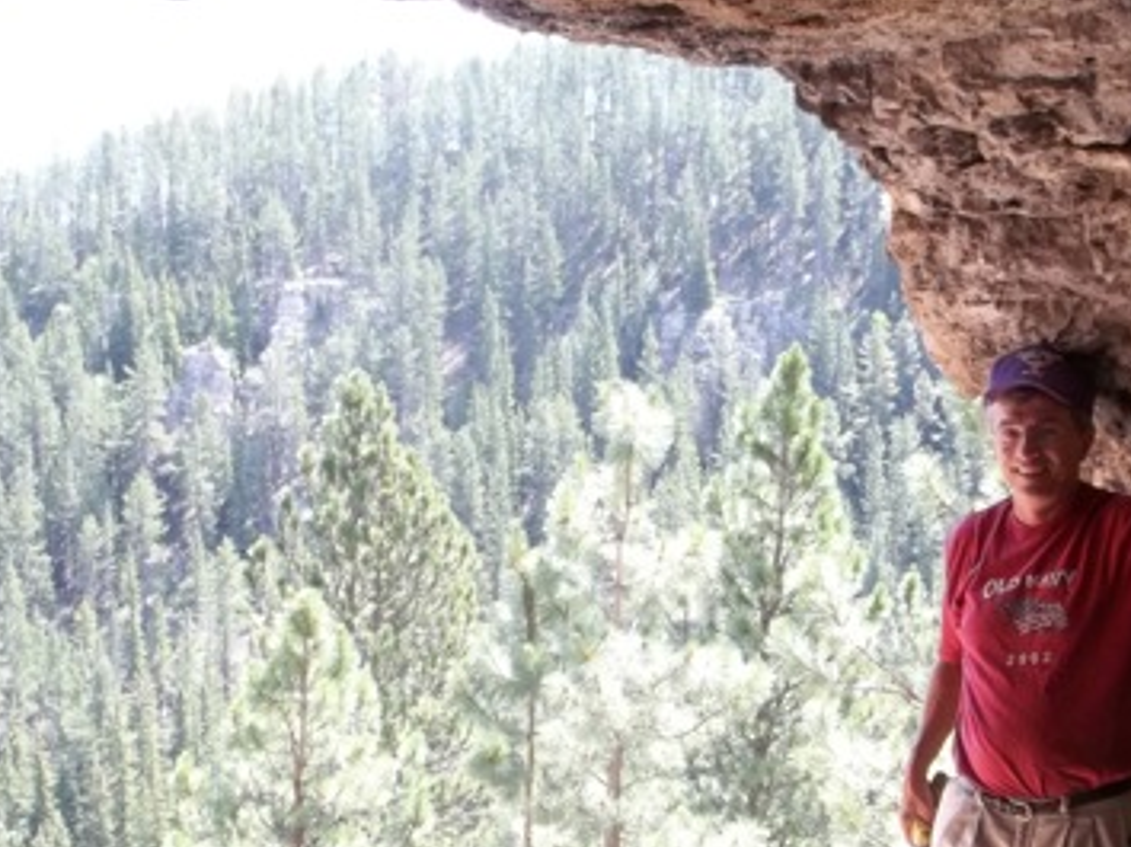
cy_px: 614
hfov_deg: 34.3
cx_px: 674
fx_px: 1828
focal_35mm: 56
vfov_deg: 25.8
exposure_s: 1/80
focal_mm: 5.9
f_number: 3.3
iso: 64
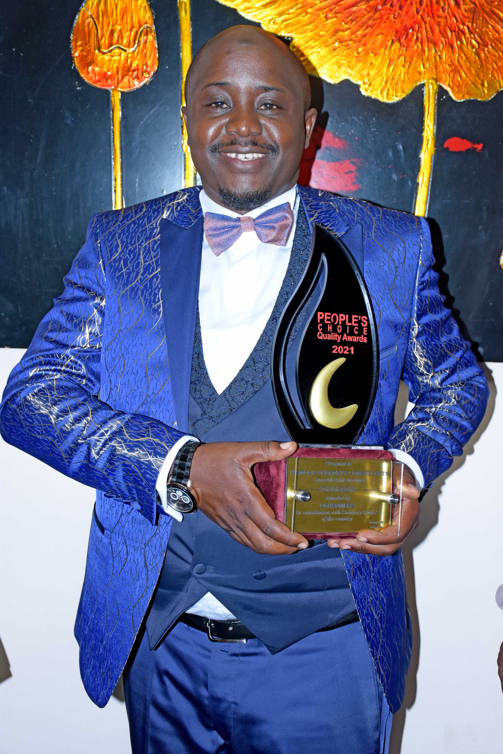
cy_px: 377
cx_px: 252
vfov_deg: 38.9
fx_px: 1069
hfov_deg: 26.5
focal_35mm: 51
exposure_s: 1/60
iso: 800
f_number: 5
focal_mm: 34
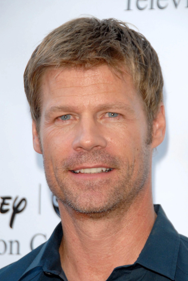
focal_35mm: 208
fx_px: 1625
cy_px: 161
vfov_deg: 9.9
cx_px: 96
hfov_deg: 6.6
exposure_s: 1/200
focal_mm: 120
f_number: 5.3
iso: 400
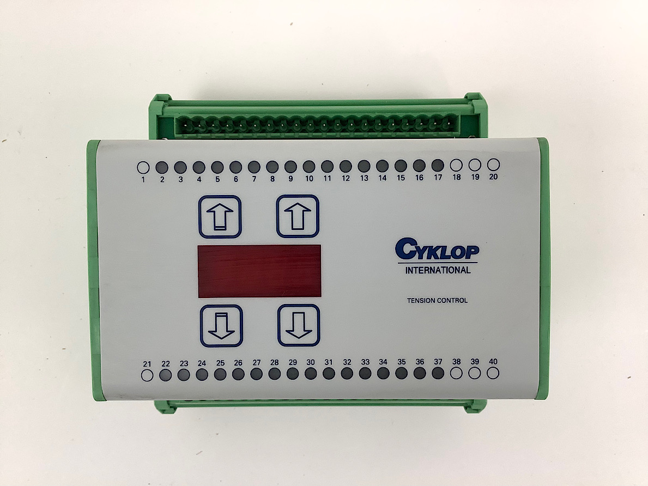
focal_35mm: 31
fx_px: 580
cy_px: 243
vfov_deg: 45.4
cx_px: 324
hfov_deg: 58.3
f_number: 2.4
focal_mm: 3.3
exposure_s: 1/100
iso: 50
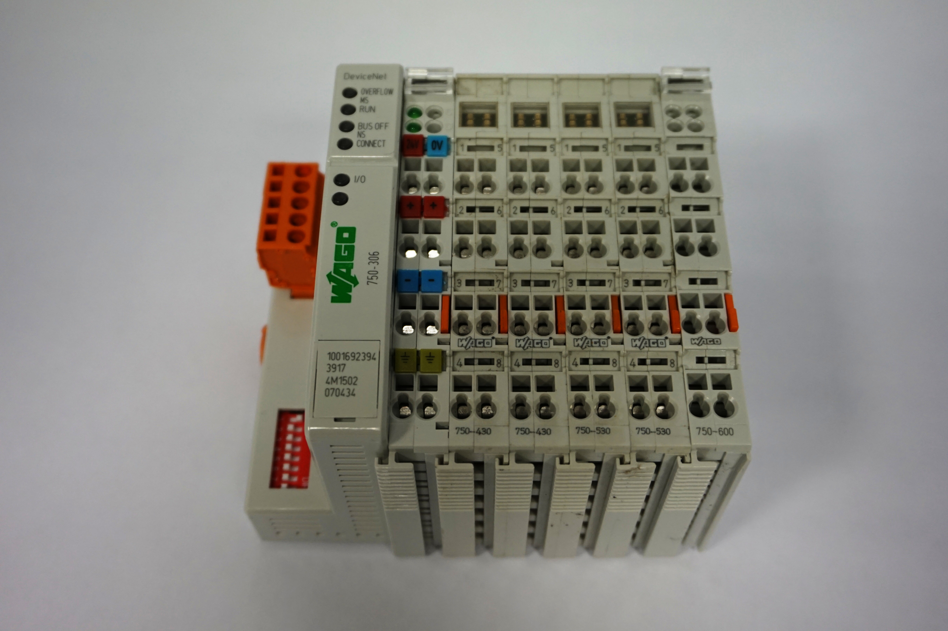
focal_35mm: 38
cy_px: 316
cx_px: 474
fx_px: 987
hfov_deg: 51.3
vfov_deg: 35.5
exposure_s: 1/60
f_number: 4.5
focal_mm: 25
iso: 500
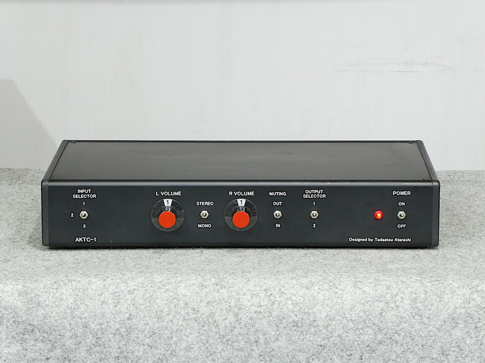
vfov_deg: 11.0
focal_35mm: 135
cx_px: 242
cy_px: 182
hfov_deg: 14.6
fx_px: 1891
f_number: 8
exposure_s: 1/5
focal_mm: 24.2
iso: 400
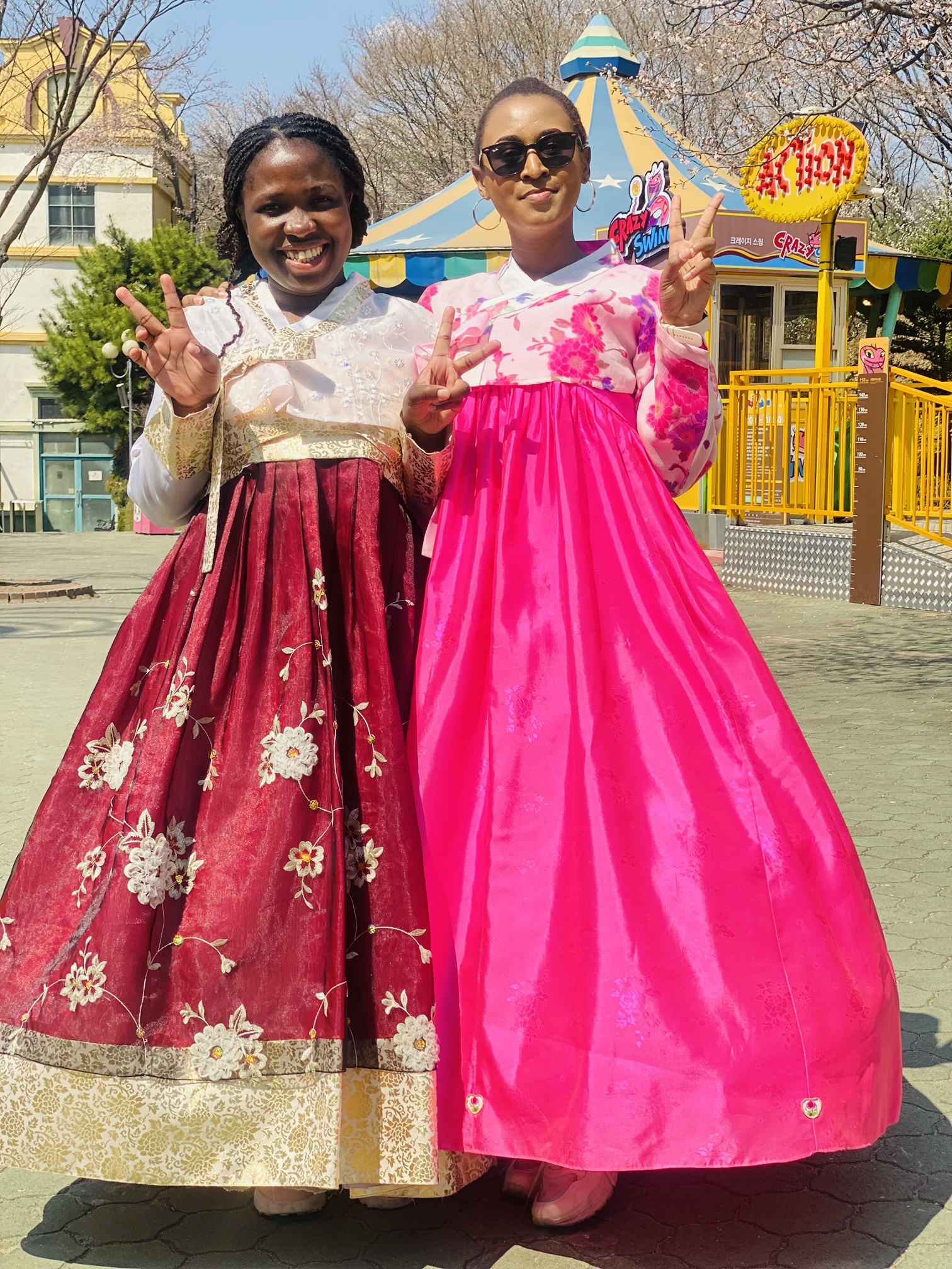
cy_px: 634
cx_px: 476
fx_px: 1907
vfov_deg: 36.8
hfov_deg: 28.0
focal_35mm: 52
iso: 20
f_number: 2
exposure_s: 1/1712
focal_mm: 6
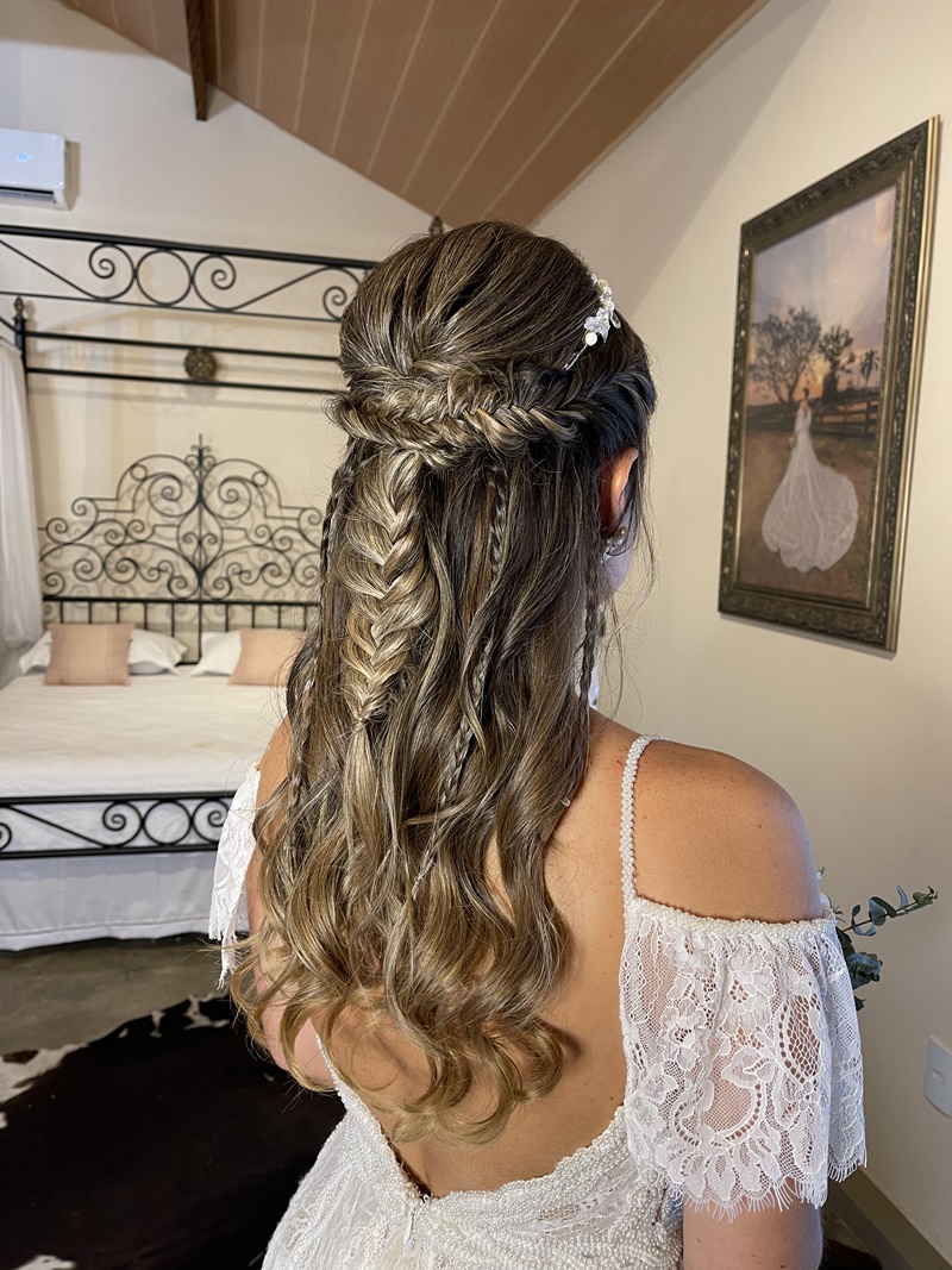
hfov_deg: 53.1
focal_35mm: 26
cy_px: 635
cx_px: 476
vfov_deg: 67.3
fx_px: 954
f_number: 1.6
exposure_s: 1/40
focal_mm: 5.1
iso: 100
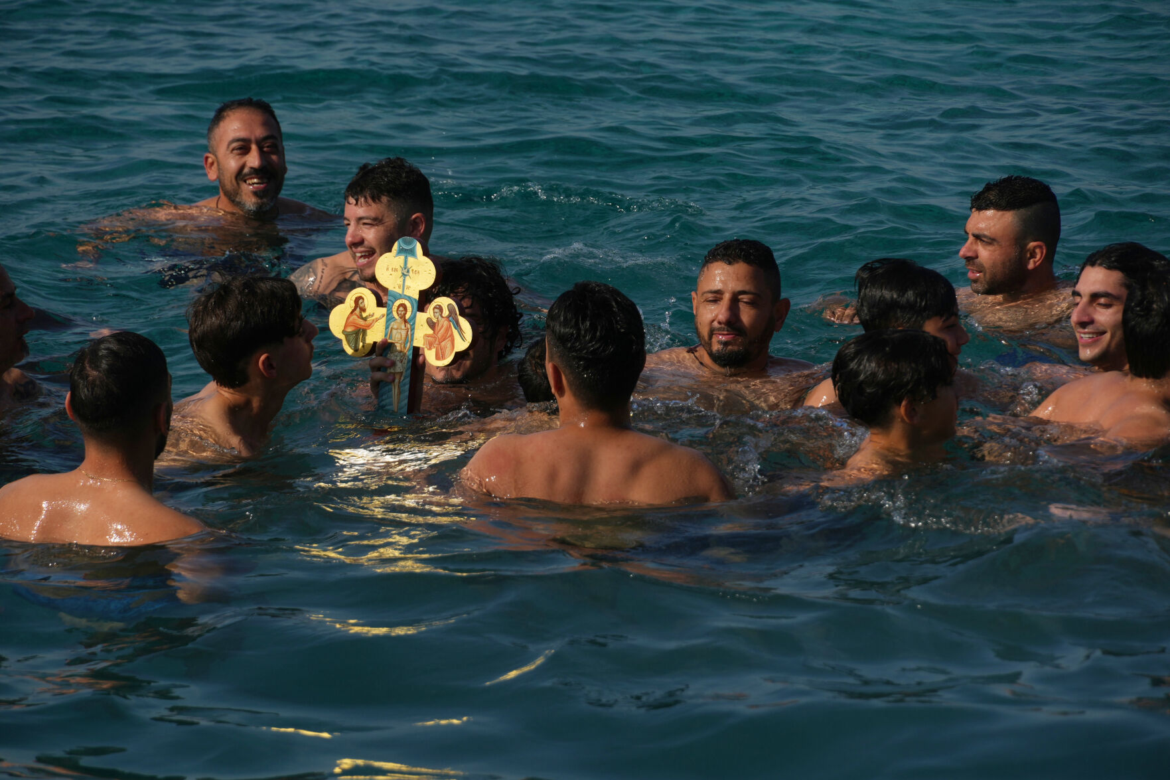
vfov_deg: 6.8
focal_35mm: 202
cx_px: 585
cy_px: 390
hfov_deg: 10.2
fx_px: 6564
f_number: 8
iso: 100
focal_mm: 135
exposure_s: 1/800
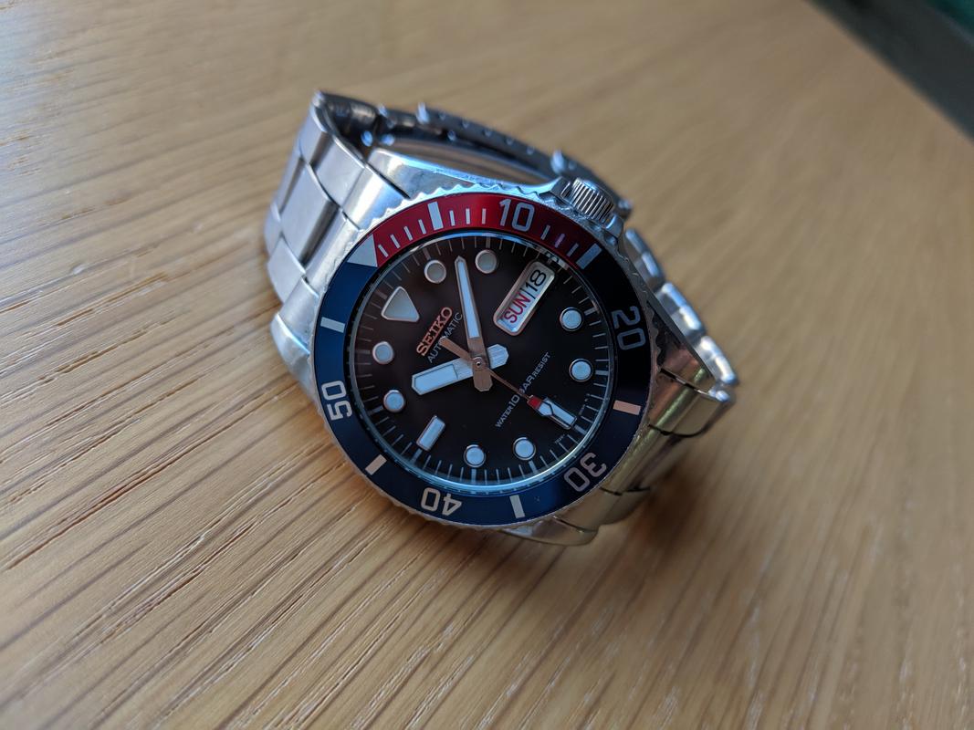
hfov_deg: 65.3
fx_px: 760
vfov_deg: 51.3
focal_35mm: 27
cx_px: 487
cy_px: 365
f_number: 1.8
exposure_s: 1/125
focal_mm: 4.44
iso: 61
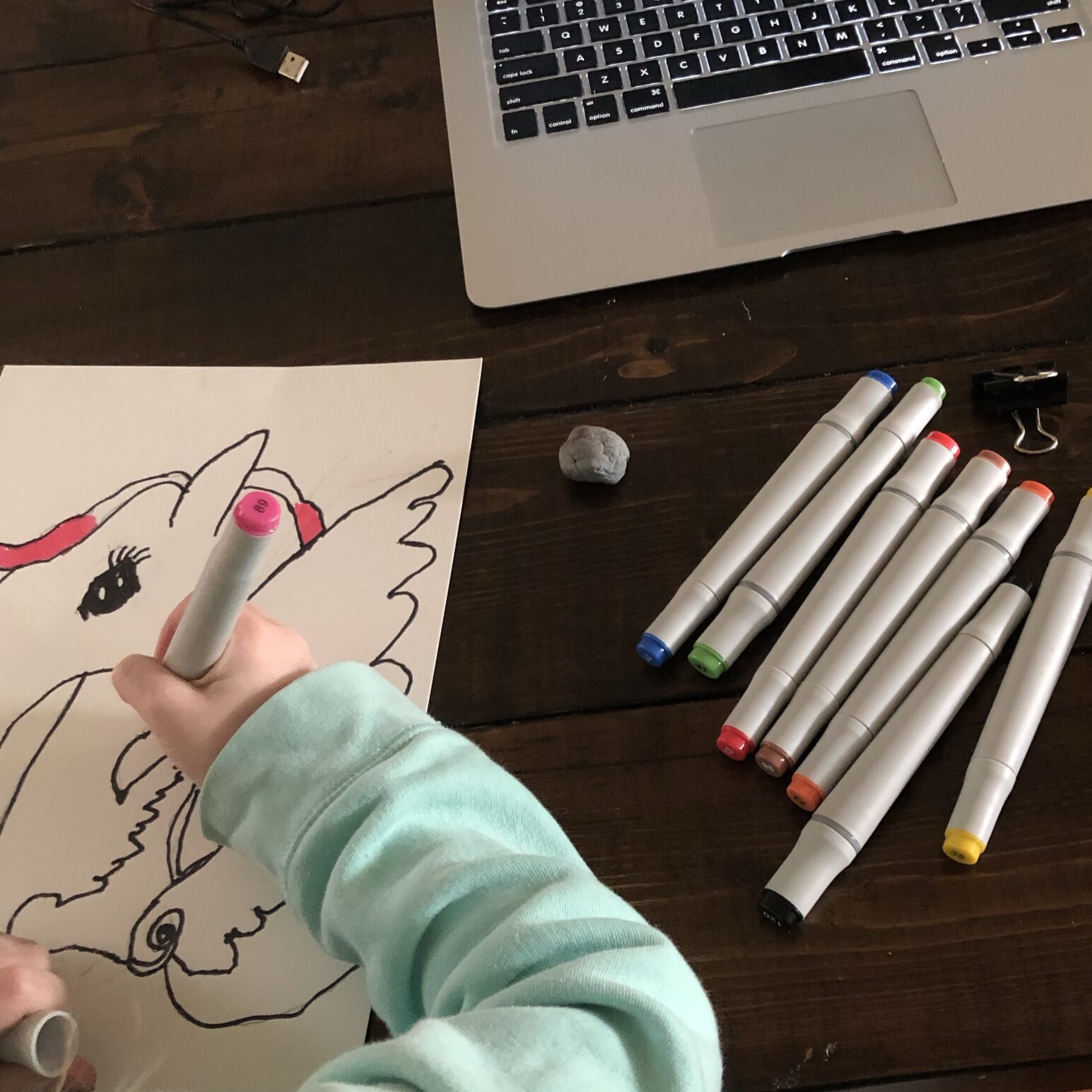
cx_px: 645
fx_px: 1463
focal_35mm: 41
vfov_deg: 40.9
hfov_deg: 40.8
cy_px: 554
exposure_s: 1/6
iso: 80
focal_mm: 3.99
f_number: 1.8
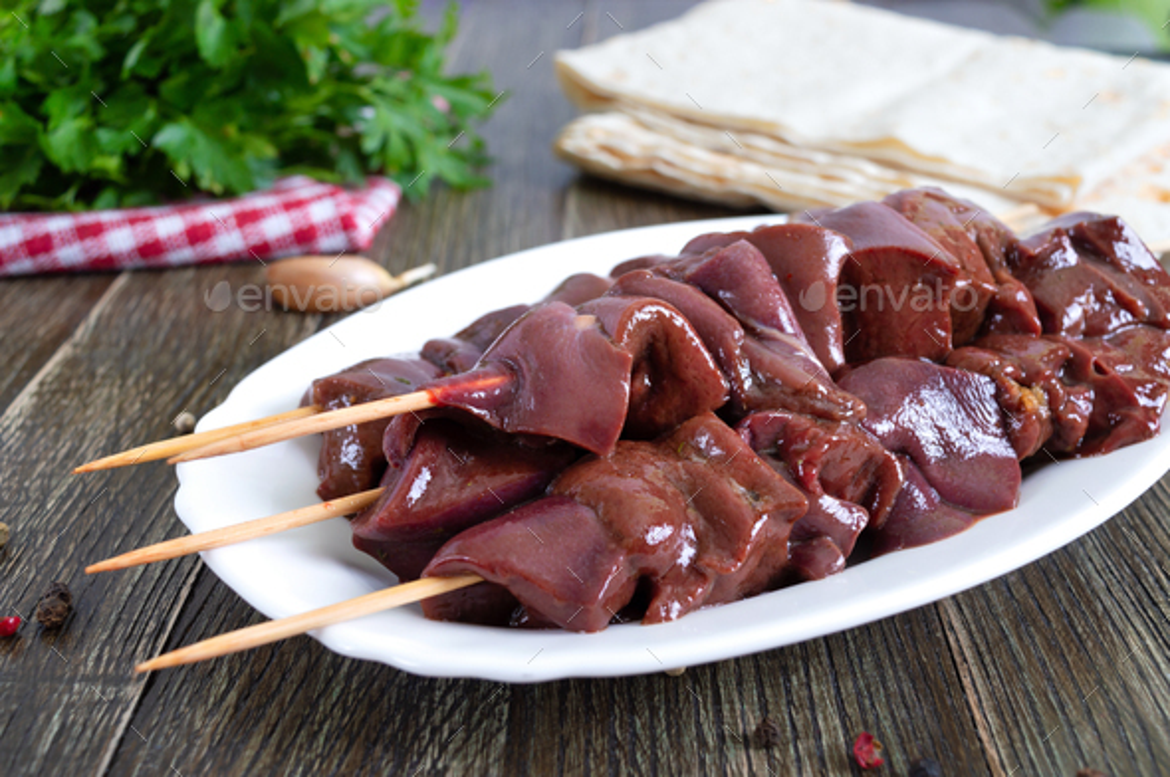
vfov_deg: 28.9
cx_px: 585
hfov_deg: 42.4
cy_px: 388
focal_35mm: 46
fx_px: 1510
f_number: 8
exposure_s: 1/160
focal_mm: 31
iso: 100
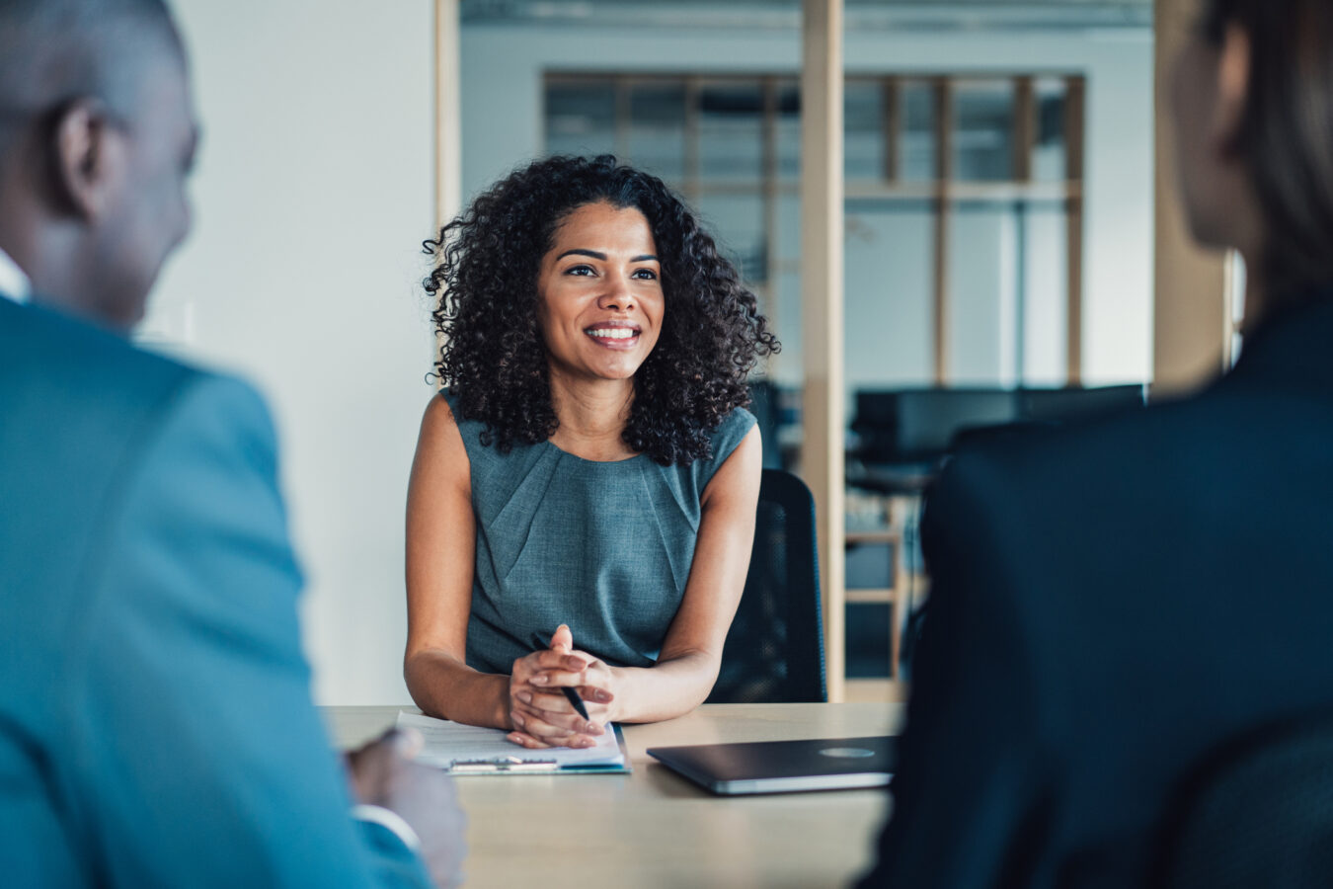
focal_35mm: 55
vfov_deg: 24.6
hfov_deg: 36.2
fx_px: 2036
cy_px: 444
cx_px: 666
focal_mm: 55
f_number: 2.2
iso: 800
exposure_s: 1/250
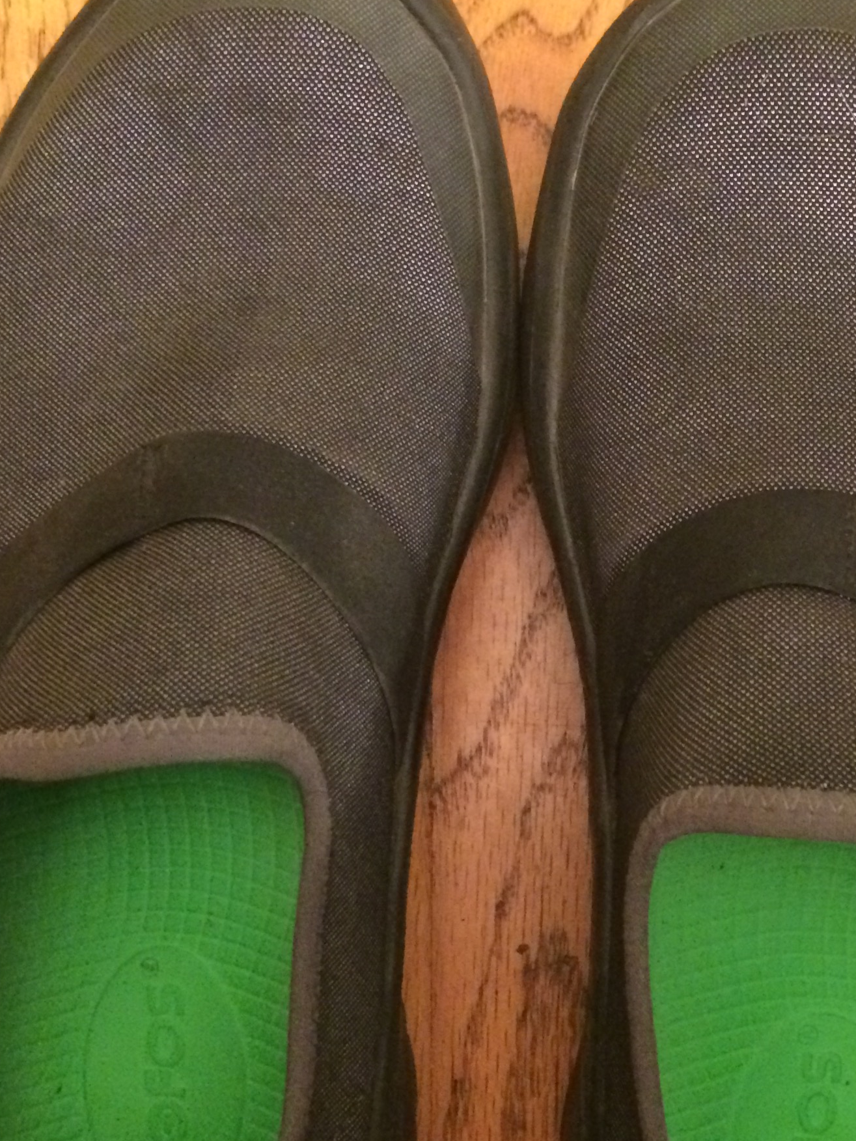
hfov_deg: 26.9
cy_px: 627
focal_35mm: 54
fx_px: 1780
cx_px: 537
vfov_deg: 35.5
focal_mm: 4.15
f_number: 2.2
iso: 640
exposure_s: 1/15
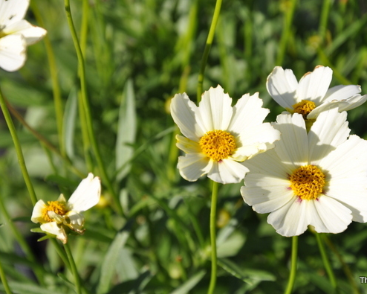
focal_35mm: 180
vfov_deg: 8.6
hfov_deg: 10.7
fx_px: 1950
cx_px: 216
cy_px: 146
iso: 200
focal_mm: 105
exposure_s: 1/350
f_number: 9.5
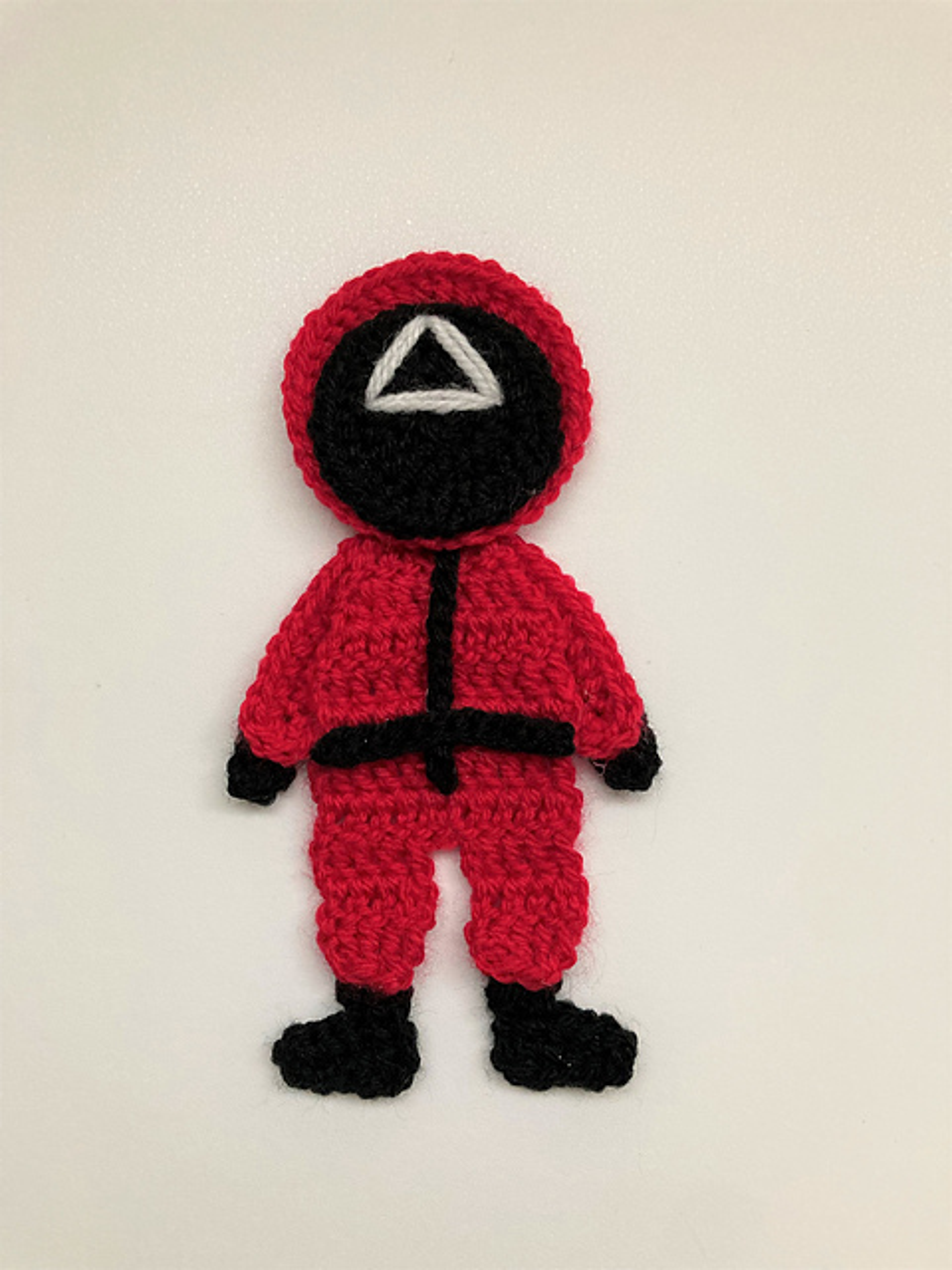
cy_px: 635
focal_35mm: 28
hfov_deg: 49.7
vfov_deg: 63.4
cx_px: 476
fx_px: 1027
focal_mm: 3.99
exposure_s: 1/60
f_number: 1.8
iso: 250
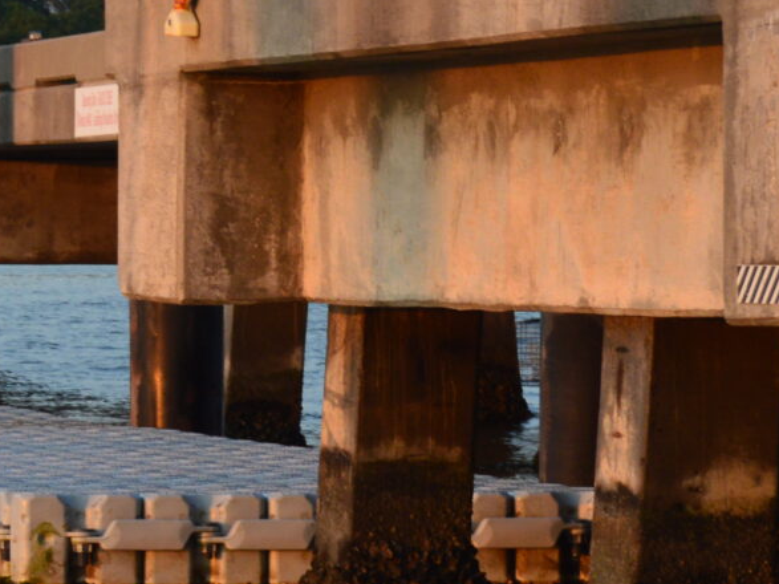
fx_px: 6225
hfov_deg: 7.0
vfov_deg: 5.4
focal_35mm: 277
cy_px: 191
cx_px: -524
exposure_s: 1/160
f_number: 9
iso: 400
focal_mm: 55
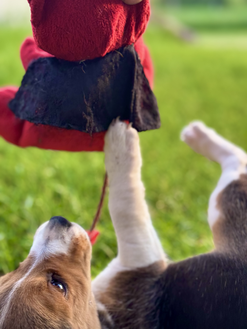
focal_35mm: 48
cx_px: 124
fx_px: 457
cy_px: 164
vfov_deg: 39.7
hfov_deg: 30.3
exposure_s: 1/171
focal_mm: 6.76
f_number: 1.78
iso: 64
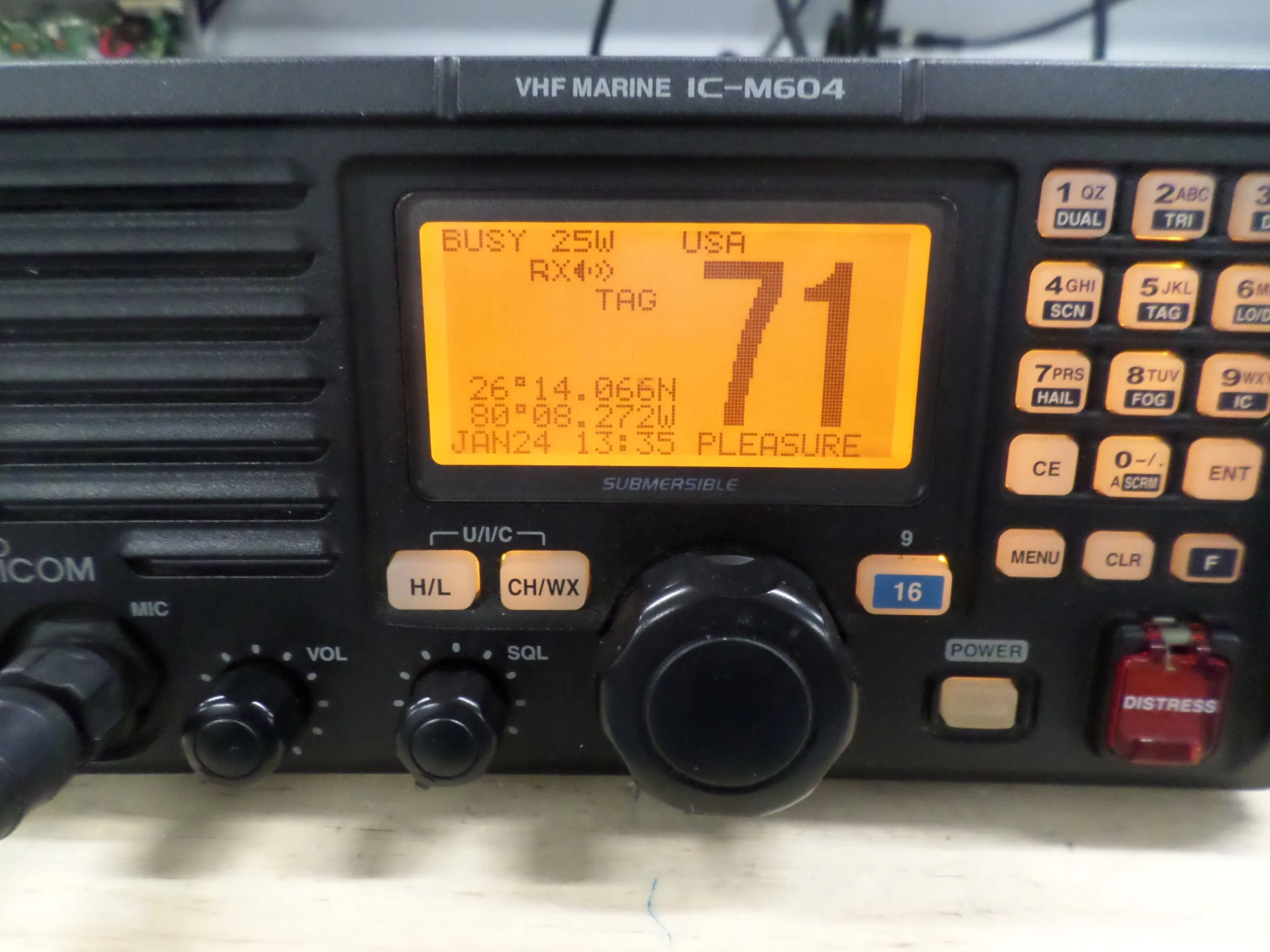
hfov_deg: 67.3
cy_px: 476
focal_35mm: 26
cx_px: 625
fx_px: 954
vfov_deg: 53.1
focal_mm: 4.5
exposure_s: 1/30
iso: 400
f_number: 2.5
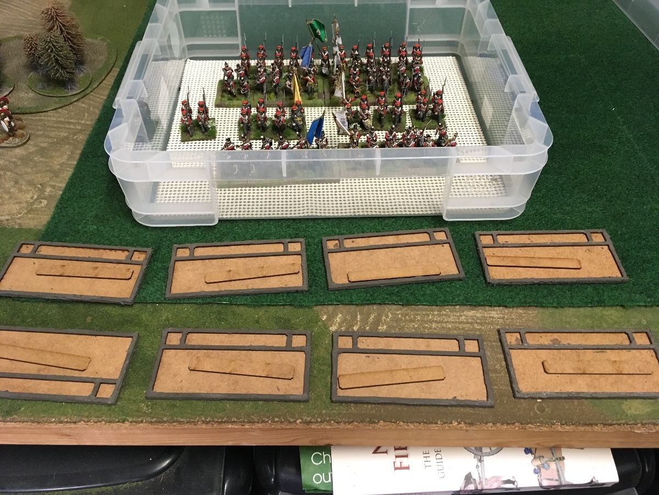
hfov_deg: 61.7
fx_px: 552
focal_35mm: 29
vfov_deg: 48.2
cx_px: 330
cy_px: 248
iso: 200
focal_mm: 4.15
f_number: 2.2
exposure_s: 1/20
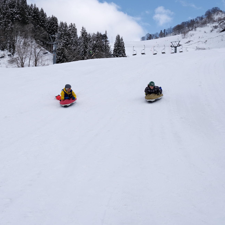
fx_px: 316
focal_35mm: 43
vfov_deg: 39.2
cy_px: 112
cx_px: 96
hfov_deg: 39.1
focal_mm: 22.1
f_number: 5.6
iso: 160
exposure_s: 1/640
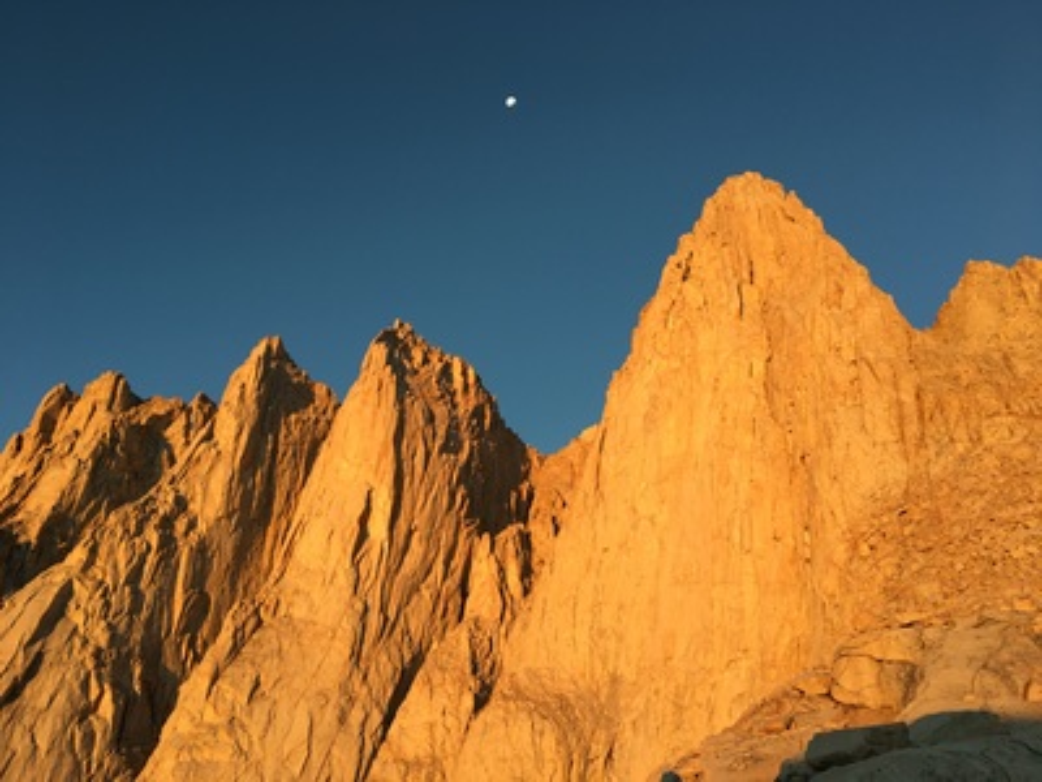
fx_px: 873
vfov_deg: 48.2
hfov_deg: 61.7
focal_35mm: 29
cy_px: 391
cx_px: 521
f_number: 2.2
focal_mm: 4.15
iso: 25
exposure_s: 1/120
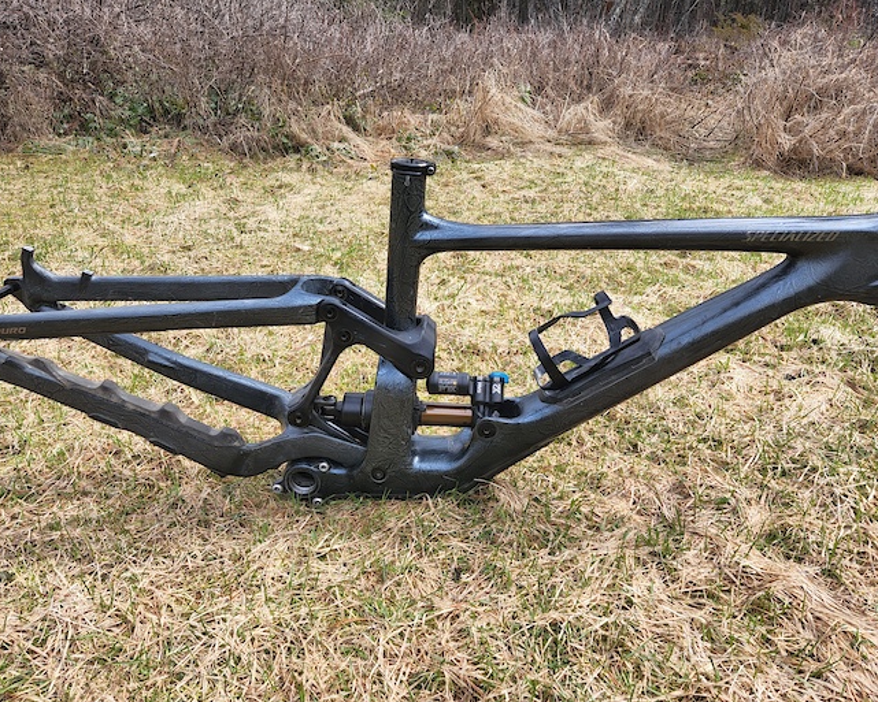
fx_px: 728
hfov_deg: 62.2
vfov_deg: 51.4
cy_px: 397
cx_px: 440
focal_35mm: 28
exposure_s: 1/329
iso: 20
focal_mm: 5.4
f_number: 1.8
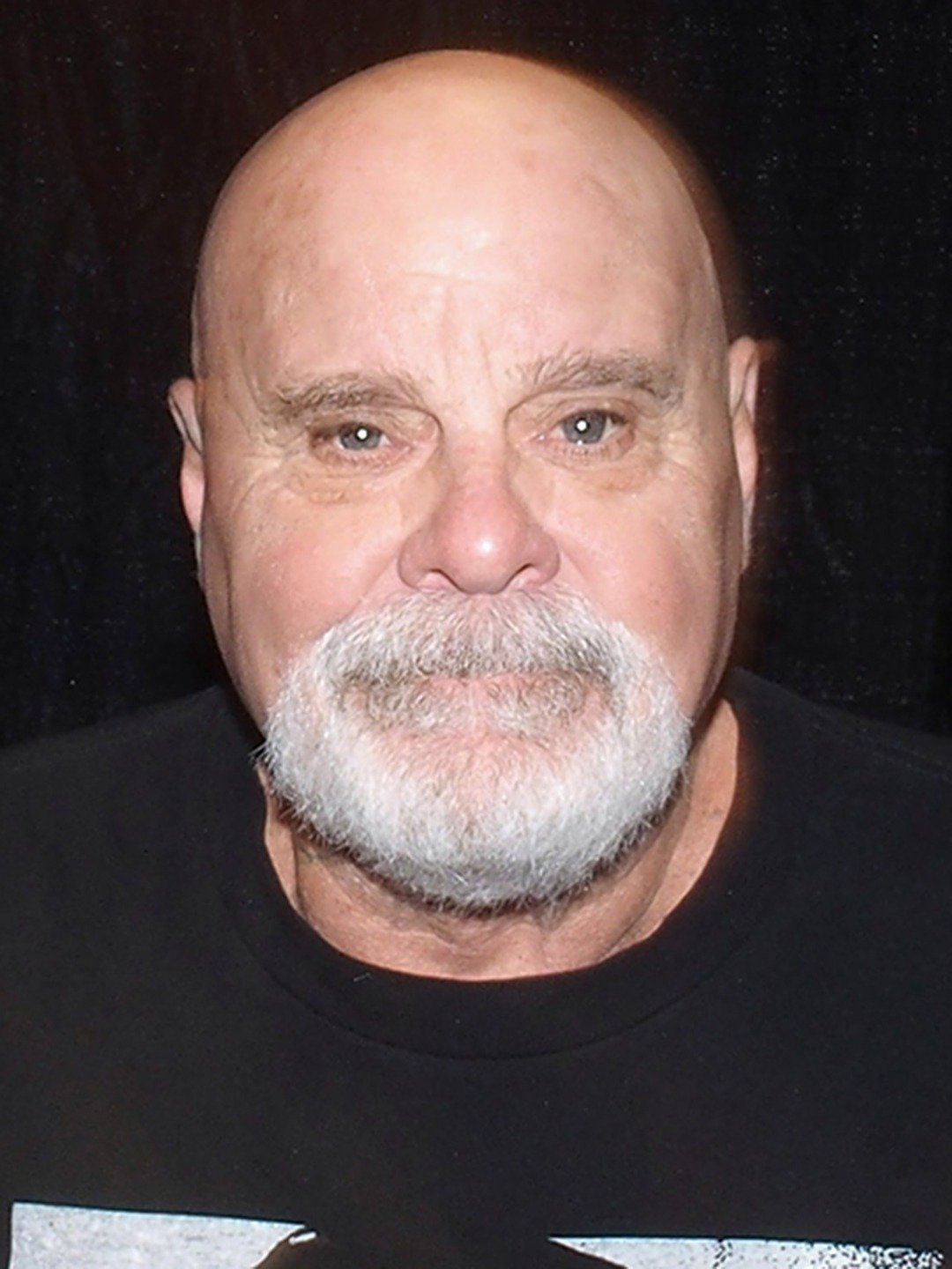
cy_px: 634
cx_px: 476
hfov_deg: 37.7
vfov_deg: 49.0
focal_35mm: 38
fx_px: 1393
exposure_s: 1
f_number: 7.1
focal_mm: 8.1
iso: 100
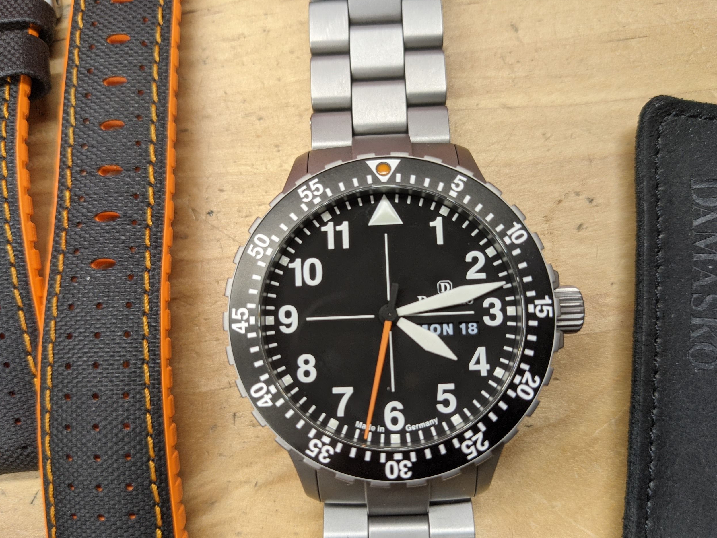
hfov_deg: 63.4
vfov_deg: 49.8
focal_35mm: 28
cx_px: 368
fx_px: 580
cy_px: 275
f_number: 1.73
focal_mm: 4.38
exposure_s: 1/398
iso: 65
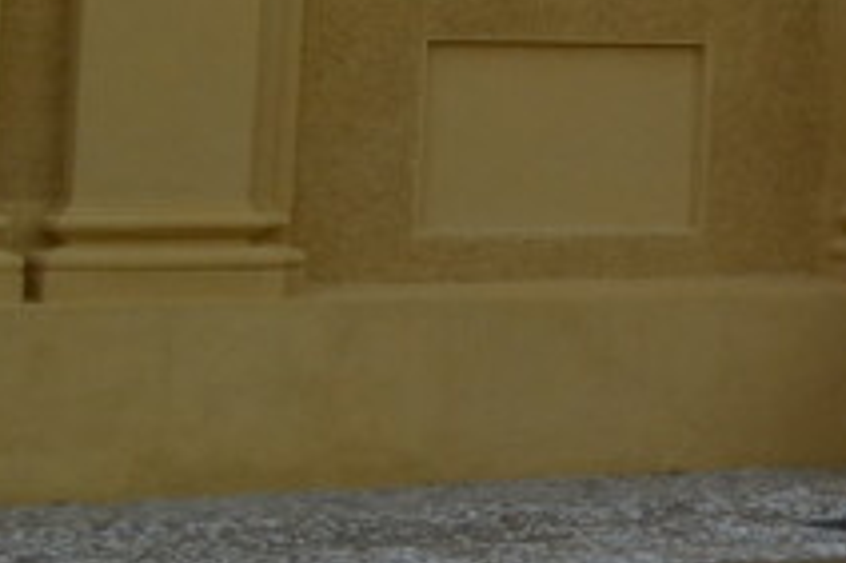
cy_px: -789
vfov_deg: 6.5
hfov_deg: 9.0
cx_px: 2247
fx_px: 4673
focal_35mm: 199
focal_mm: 22
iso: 280
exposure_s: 1/125
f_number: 5.6
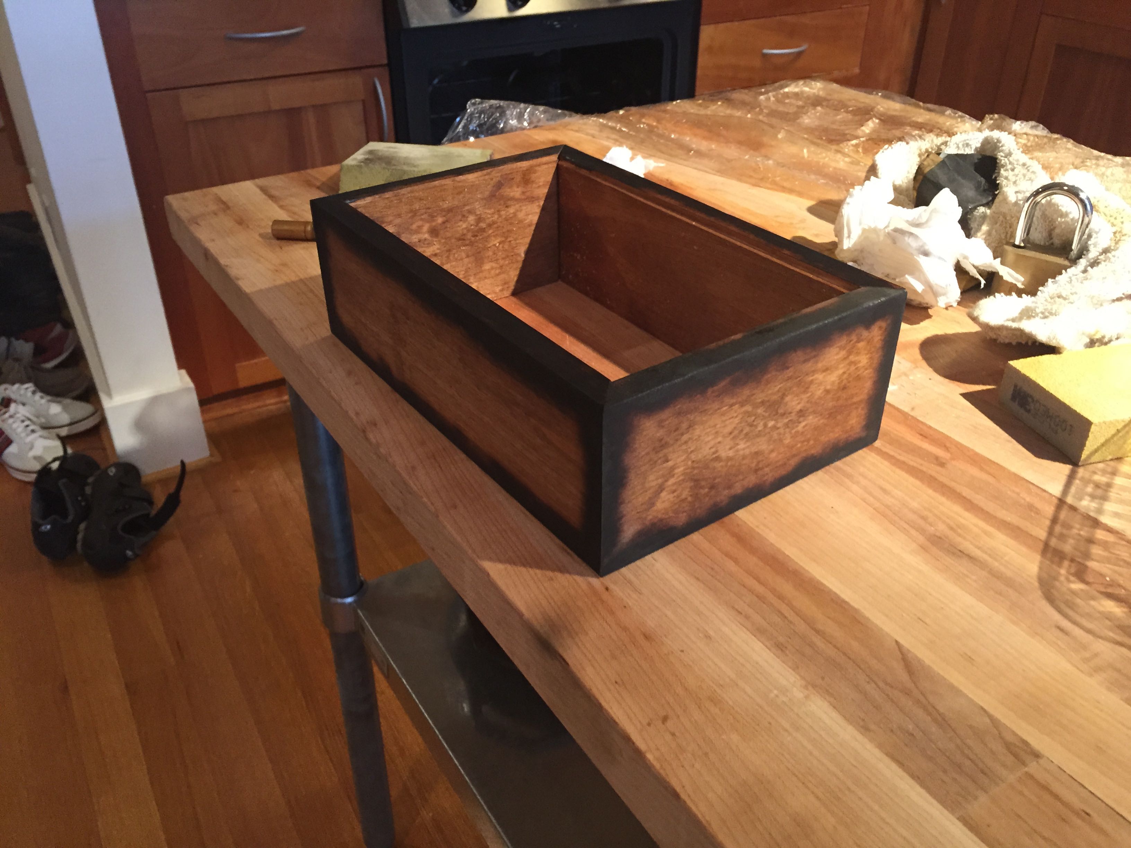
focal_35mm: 29
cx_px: 566
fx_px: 948
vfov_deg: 48.2
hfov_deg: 61.7
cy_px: 424
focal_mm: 4.15
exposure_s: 1/30
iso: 200
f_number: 2.2
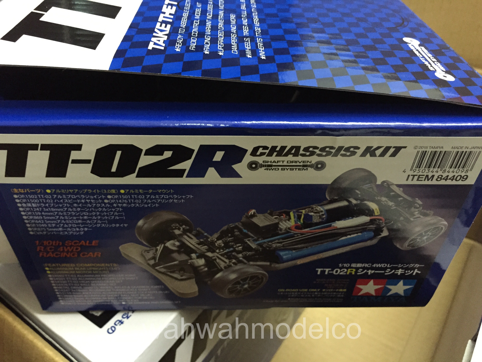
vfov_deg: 48.2
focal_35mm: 29
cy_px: 181
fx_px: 404
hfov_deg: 61.7
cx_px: 241
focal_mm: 4.15
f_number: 2.2
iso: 400
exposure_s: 1/17
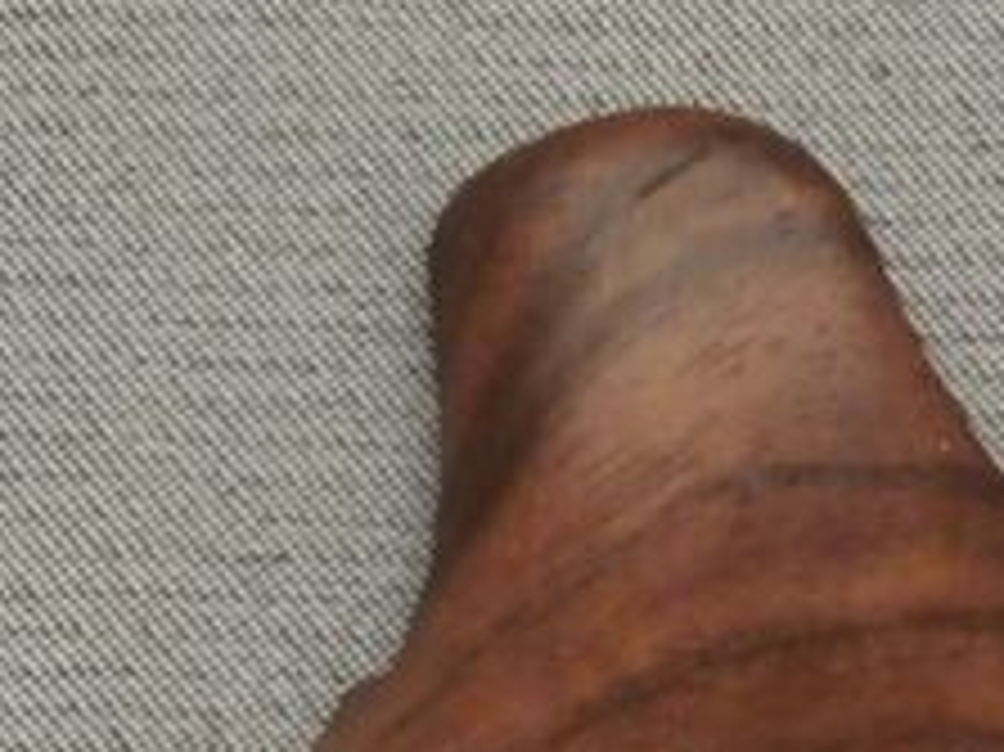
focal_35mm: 230
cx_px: 333
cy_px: 1495
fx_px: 6667
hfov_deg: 8.6
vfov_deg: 6.3
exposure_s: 1/20
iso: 400
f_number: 3.9
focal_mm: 8.85
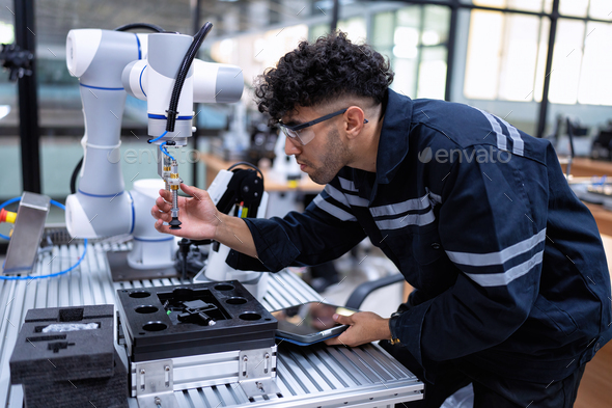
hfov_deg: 54.4
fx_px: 595
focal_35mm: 35
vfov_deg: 37.8
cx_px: 306
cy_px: 204
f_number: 1.4
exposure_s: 1/800
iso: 1000
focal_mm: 35
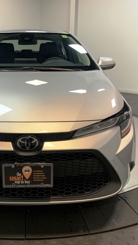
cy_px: 123
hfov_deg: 30.3
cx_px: 25
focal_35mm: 38
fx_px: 247
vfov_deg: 52.8
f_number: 1.8
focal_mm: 4.25
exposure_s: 1/60
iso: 125
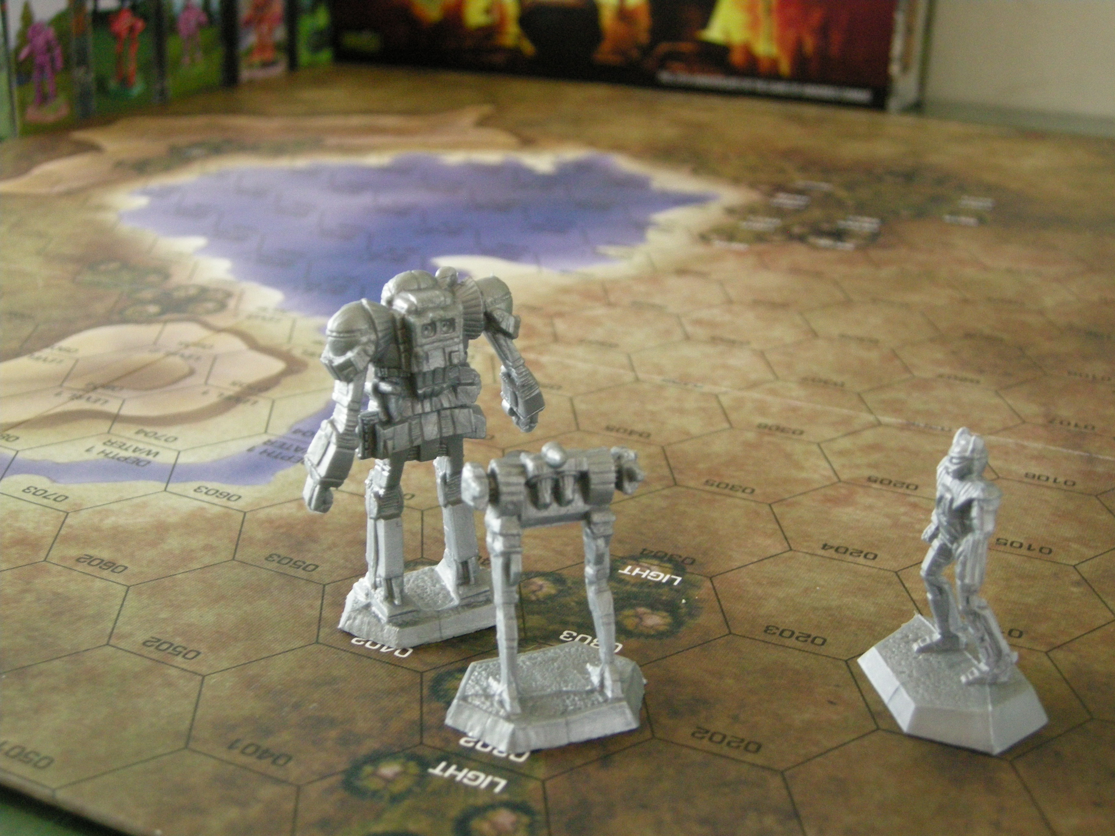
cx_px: 558
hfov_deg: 39.7
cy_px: 418
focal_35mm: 48
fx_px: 1546
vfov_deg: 30.3
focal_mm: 10.1
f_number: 3.1
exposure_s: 1/8
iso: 408
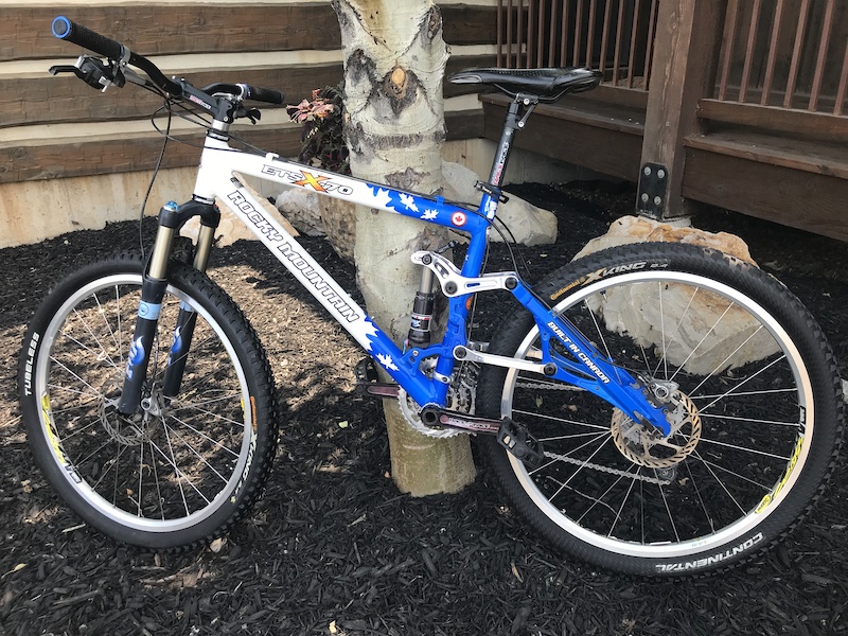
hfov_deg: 63.4
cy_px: 318
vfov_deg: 49.7
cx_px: 424
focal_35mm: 28
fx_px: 686
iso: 20
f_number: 1.8
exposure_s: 1/181
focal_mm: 3.99
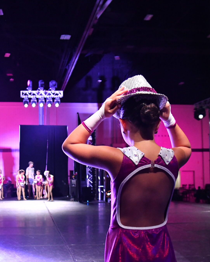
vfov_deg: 36.7
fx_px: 396
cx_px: 81
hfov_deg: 29.6
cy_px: 132
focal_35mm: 51
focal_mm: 24
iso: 3200
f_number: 4
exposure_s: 1/200
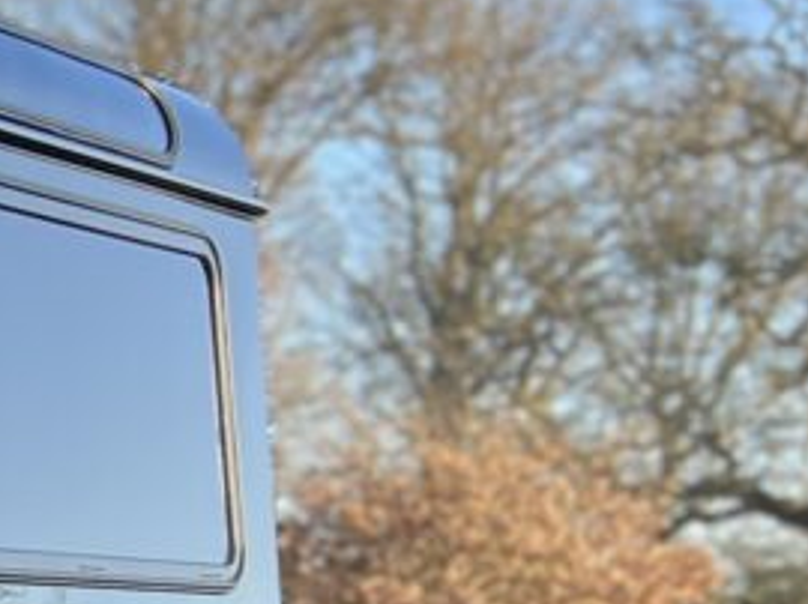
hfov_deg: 10.8
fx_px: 3452
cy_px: 1112
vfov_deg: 9.5
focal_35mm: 148
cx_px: -1299
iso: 50
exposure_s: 1/591
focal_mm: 5.7
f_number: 1.5
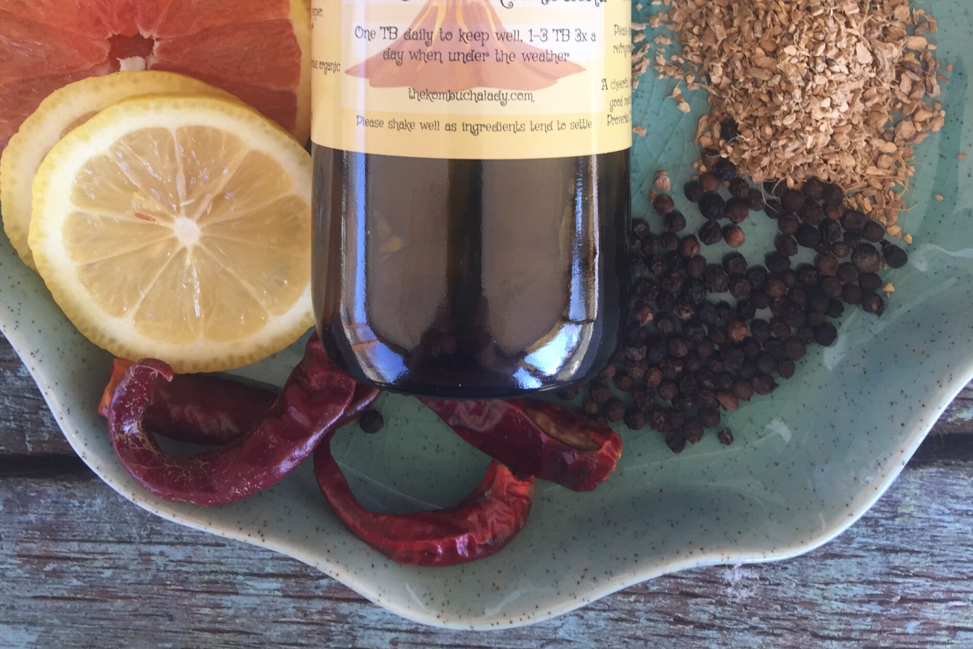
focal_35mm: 41
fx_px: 1108
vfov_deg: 30.3
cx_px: 483
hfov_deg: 47.4
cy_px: -8
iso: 40
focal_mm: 4.15
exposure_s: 1/120
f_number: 2.2
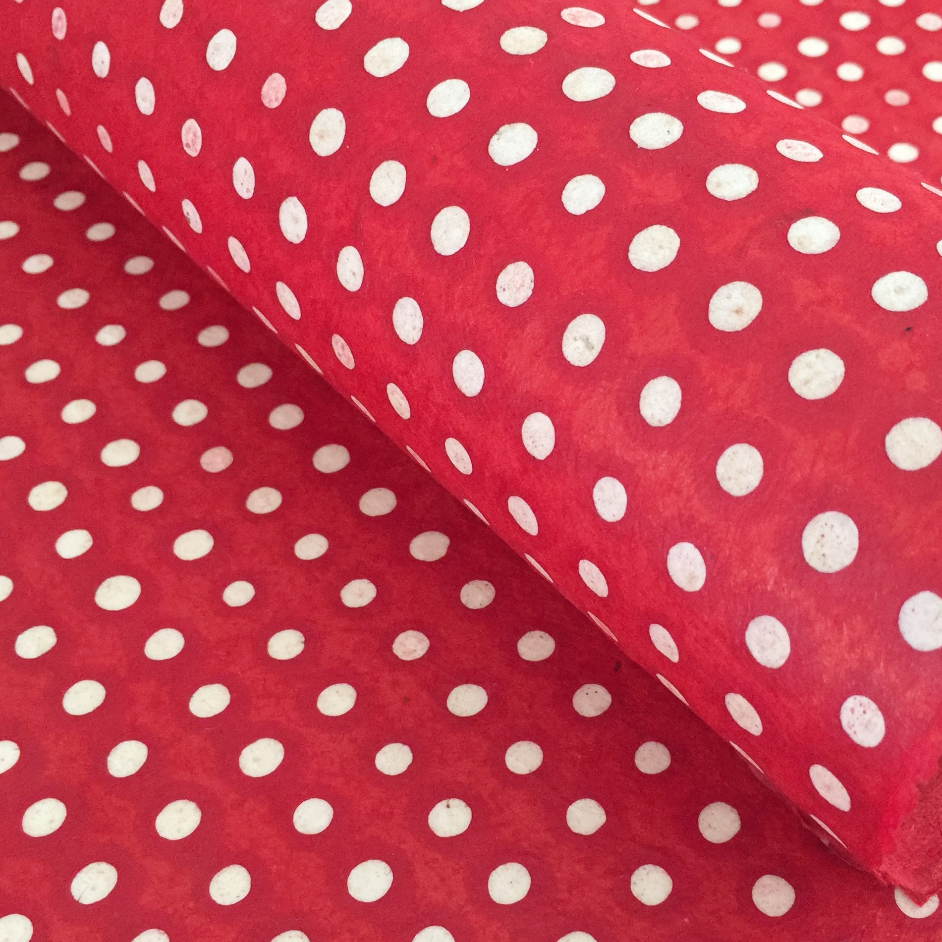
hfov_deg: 38.0
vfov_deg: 38.3
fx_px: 1355
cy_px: 481
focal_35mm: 44
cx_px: 605
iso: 125
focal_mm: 4.15
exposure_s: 1/17
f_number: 2.2
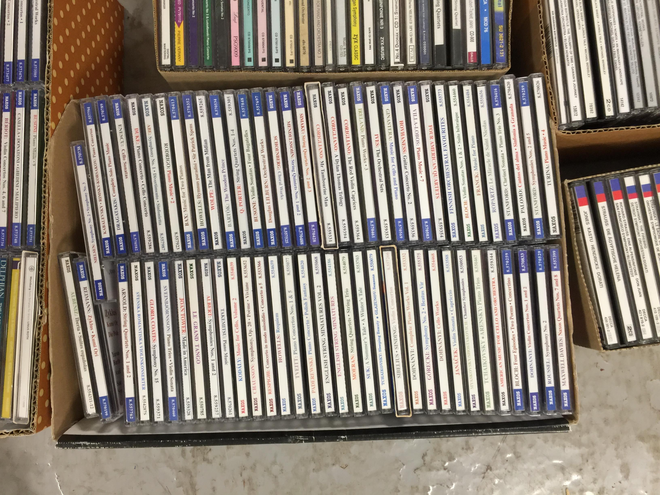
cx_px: 330
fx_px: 553
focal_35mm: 29
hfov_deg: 61.7
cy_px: 248
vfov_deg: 48.2
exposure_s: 1/17
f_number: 2.2
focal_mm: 4.15
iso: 50
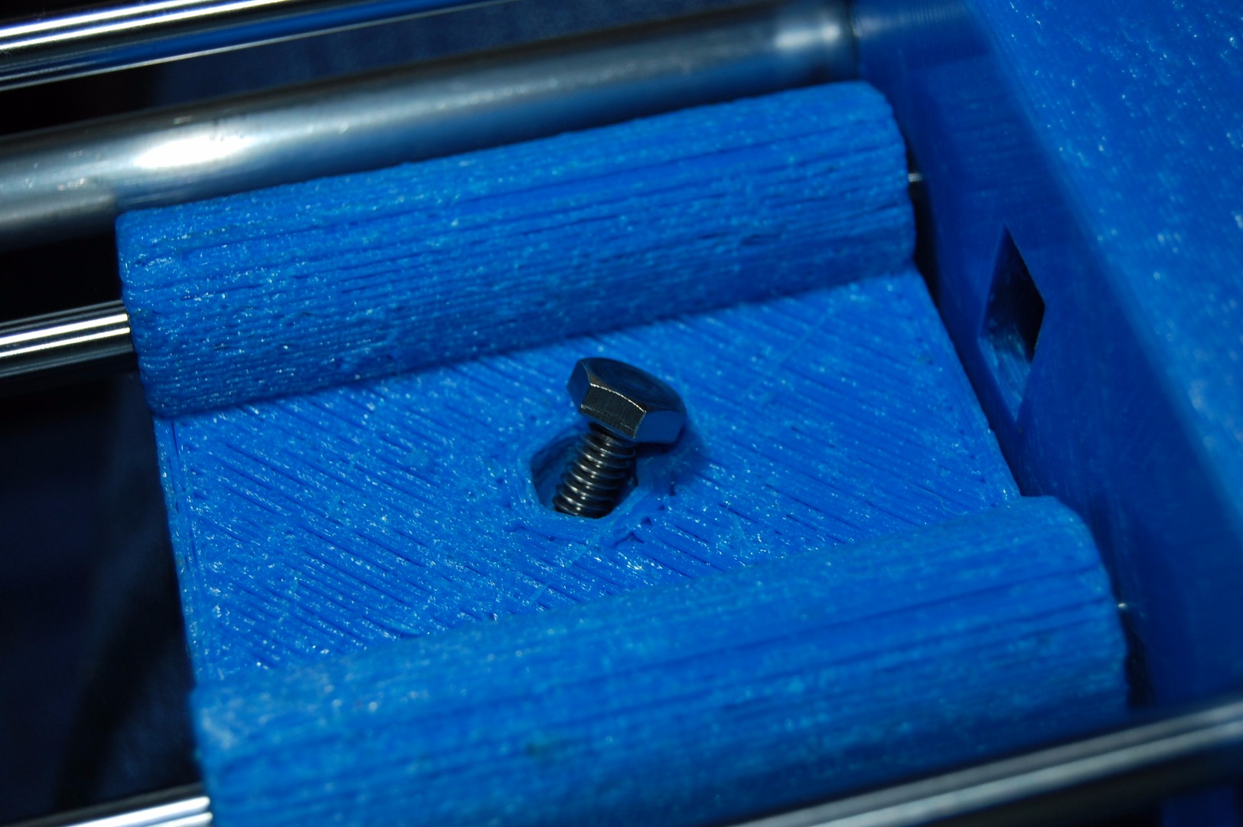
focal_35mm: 68
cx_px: 622
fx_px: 2329
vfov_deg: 20.1
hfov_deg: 29.9
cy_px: 414
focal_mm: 45
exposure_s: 1/80
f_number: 5.6
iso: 250
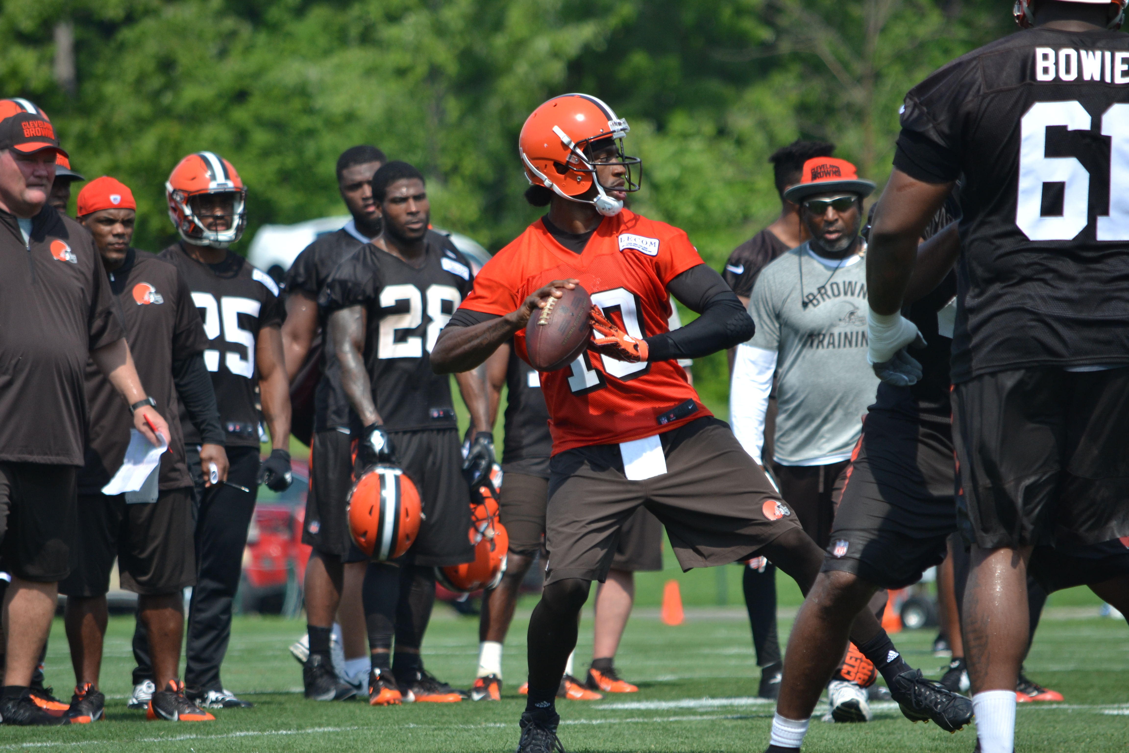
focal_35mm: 450
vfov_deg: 3.1
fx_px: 14111
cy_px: 376
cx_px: 564
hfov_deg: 4.6
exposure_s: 1/1250
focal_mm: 300
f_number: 5.6
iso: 400
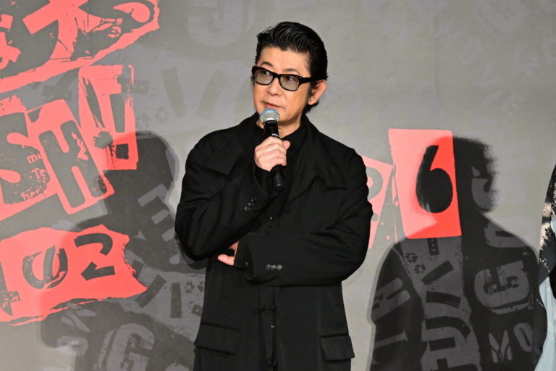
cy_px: 186
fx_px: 2239
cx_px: 278
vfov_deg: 9.5
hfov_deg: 14.2
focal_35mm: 145
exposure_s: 1/200
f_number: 6.3
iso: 3200
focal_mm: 97
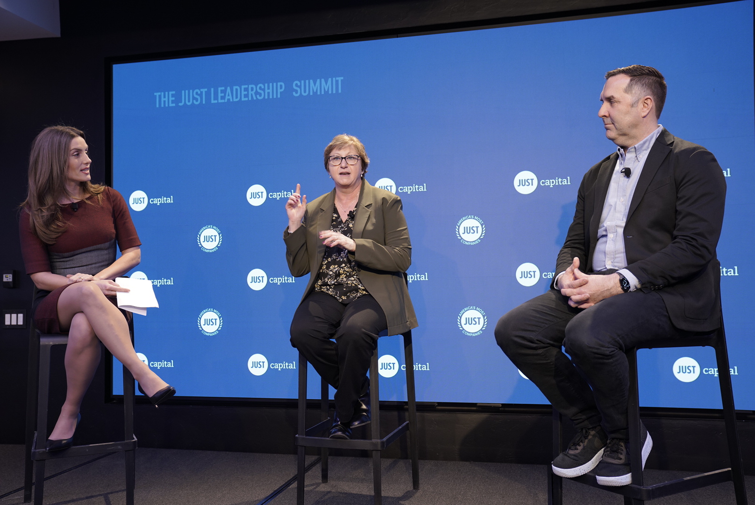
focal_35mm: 34
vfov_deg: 38.9
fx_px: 714
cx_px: 378
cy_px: 252
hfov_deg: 55.8
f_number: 3.5
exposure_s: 1/60
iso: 640
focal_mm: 34
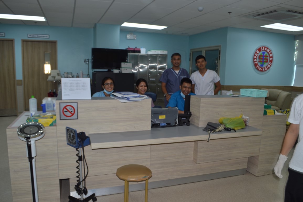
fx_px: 227
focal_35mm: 27
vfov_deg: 47.9
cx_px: 152
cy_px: 101
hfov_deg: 67.4
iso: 100
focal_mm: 18
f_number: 5.6
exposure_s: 1/13
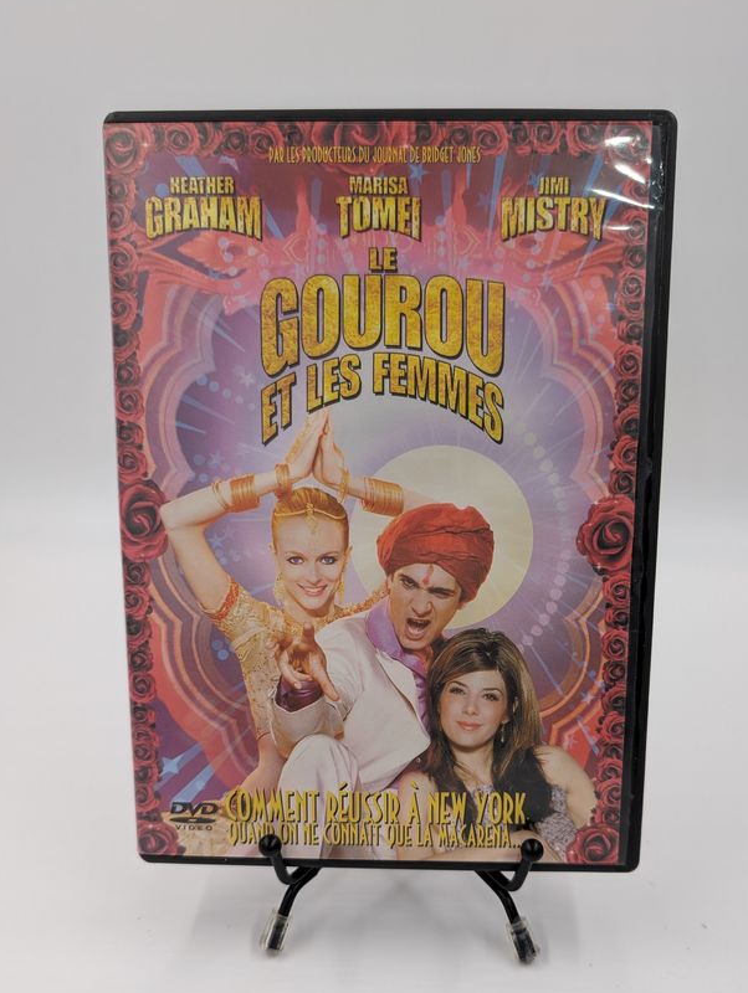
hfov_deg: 46.8
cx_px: 424
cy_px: 607
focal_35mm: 30
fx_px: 863
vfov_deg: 59.3
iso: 133
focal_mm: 6.9
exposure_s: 1/112
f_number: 1.68
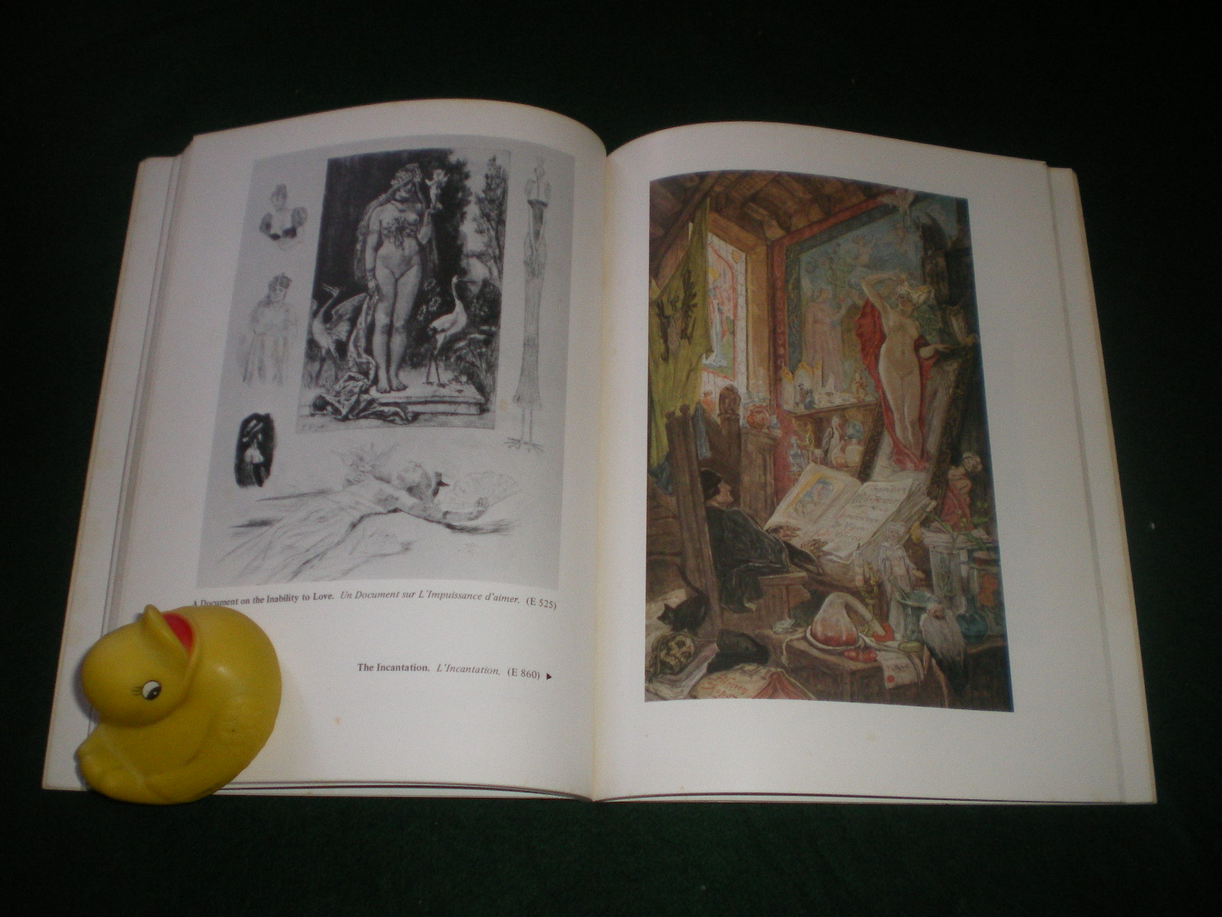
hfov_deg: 49.0
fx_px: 1341
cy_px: 458
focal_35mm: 38
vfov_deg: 37.7
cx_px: 611
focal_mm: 6.3
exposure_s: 1/50
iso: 200
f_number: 3.1
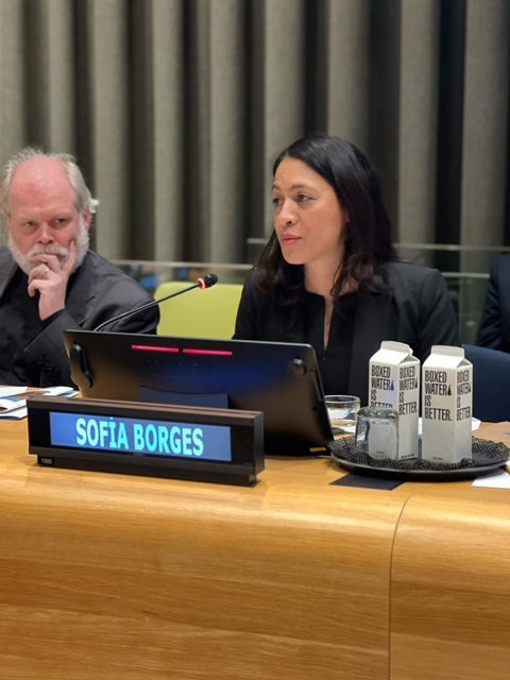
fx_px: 1513
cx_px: 255
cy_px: 340
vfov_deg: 25.3
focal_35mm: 77
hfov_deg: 19.1
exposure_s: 1/15
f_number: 2.8
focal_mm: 9
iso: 400
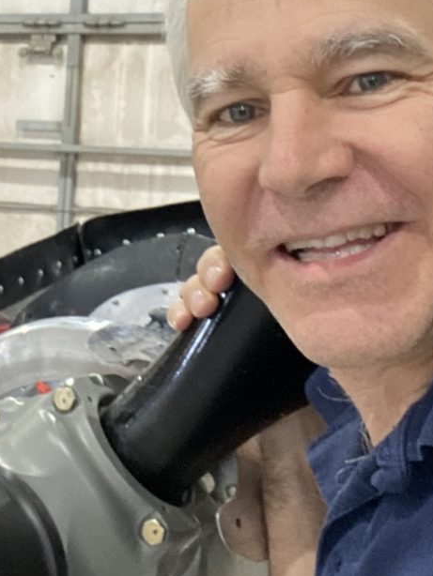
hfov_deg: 19.3
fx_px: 1250
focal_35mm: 75
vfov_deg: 25.1
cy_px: 48
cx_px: 56
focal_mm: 2.71
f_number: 2.2
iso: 200
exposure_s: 1/60
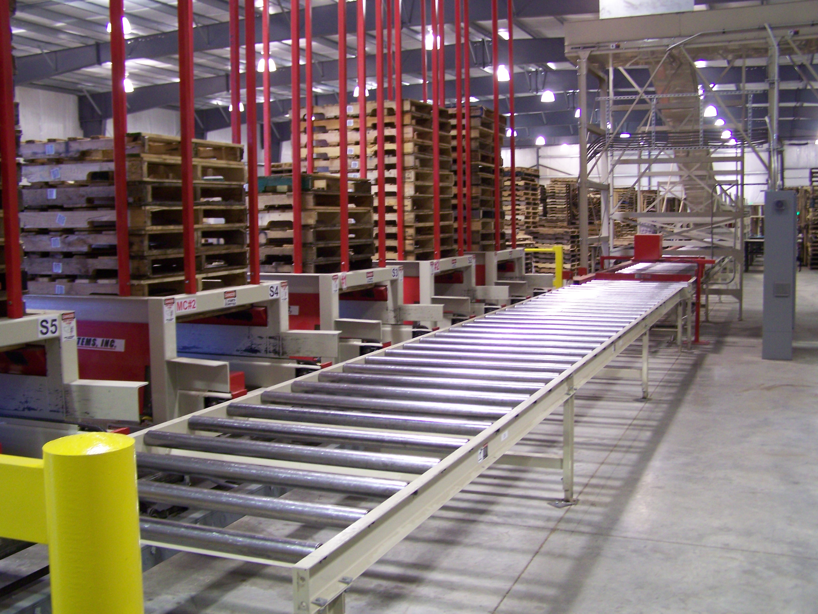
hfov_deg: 49.0
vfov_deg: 37.7
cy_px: 307
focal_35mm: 38
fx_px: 898
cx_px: 409
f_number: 2.8
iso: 160
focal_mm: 6.3
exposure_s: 1/13
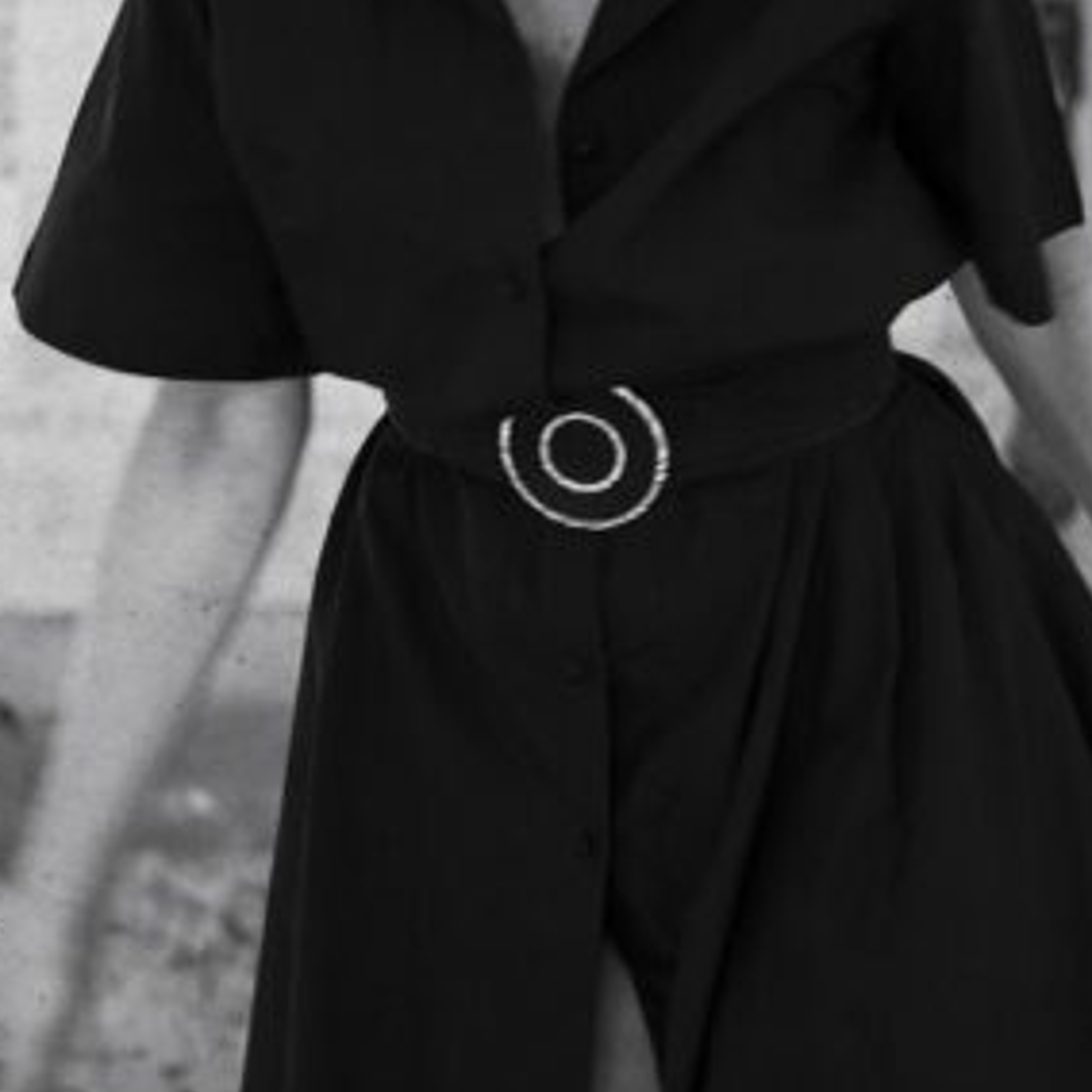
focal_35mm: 113
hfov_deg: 15.4
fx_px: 4033
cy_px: 188
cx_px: 634
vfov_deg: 15.3
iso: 1250
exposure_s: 1/80
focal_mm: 50
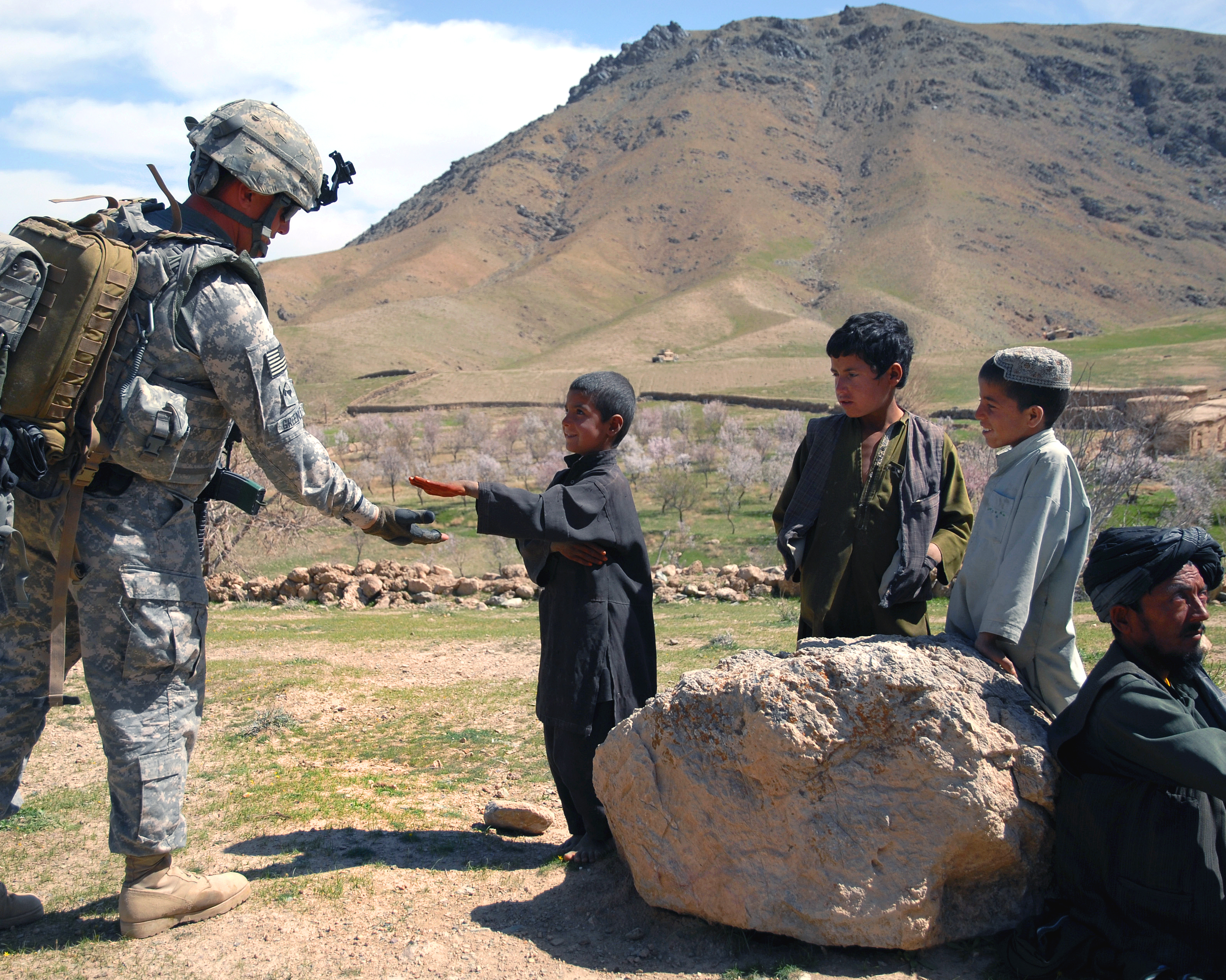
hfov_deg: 44.7
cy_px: 491
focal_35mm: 41
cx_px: 554
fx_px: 1488
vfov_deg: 36.5
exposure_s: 1/640
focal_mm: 24
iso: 100
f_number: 4.5
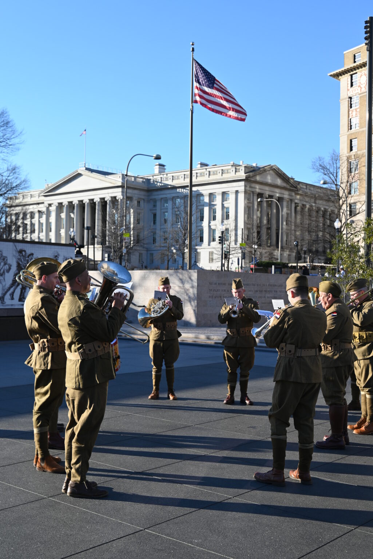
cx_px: 186
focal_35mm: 44
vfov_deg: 44.5
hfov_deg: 30.5
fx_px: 683
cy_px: 280
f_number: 5.6
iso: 110
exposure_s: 1/250
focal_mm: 44
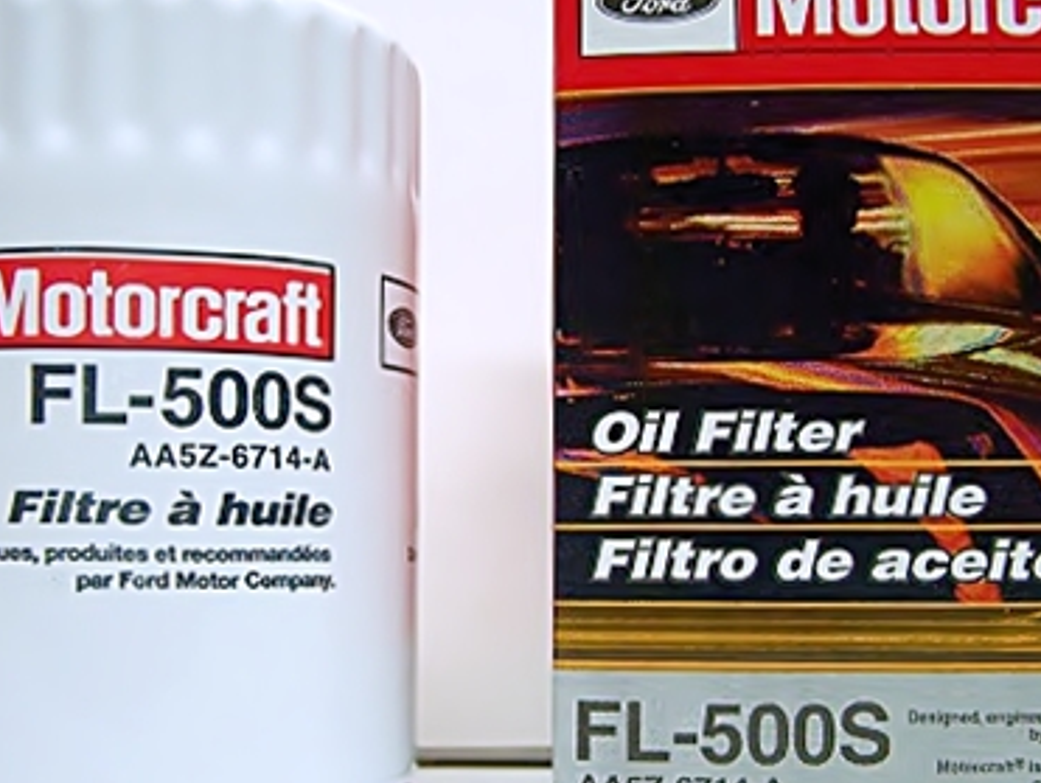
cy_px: 418
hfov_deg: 33.2
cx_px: 518
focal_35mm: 58
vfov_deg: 25.3
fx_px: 1746
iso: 160
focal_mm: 6.3
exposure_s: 1/20
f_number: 2.8
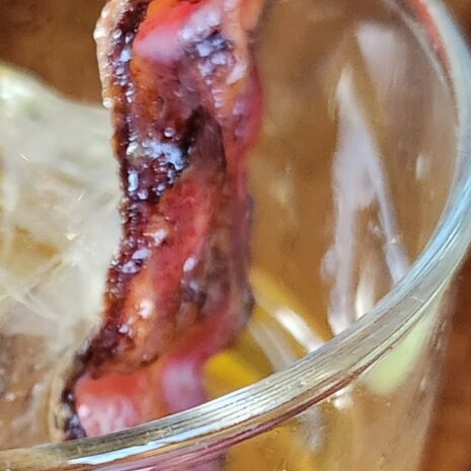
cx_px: -49
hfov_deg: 15.2
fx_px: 1724
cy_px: 355
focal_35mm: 112
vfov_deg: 15.5
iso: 640
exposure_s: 1/120
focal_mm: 5.4
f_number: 1.8
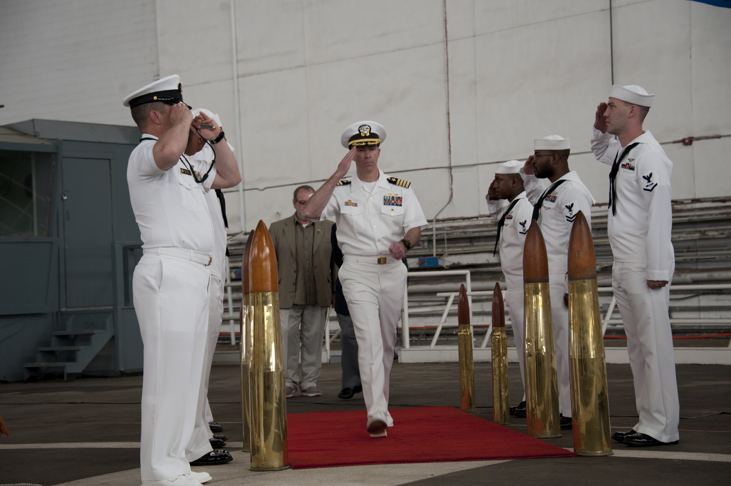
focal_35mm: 85
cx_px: 366
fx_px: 1725
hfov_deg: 23.9
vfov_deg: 16.1
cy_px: 243
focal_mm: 85
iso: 800
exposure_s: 1/60
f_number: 5.6
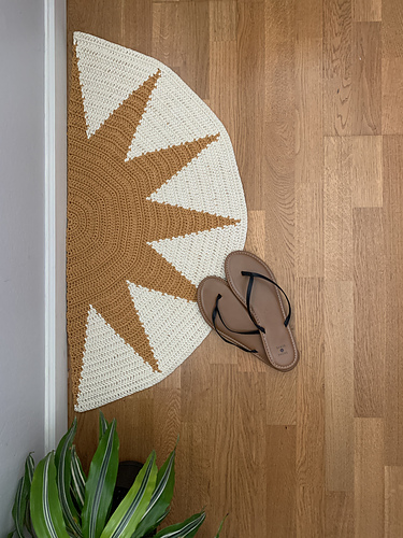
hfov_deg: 53.1
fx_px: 404
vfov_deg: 67.3
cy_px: 269
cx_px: 202
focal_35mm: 26
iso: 320
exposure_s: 1/60
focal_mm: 4.25
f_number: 1.8
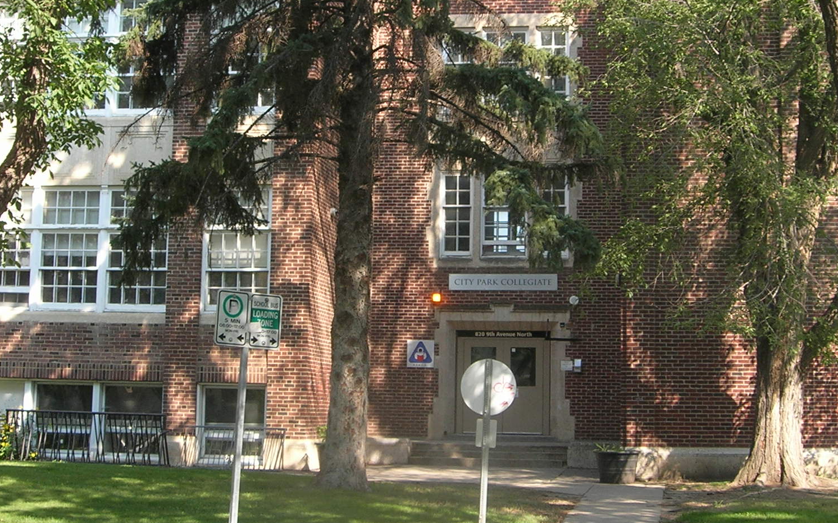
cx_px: 447
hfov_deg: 29.4
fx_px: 1598
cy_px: 160
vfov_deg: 18.5
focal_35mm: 70
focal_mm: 7.8
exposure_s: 1/127
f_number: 4.8
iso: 64
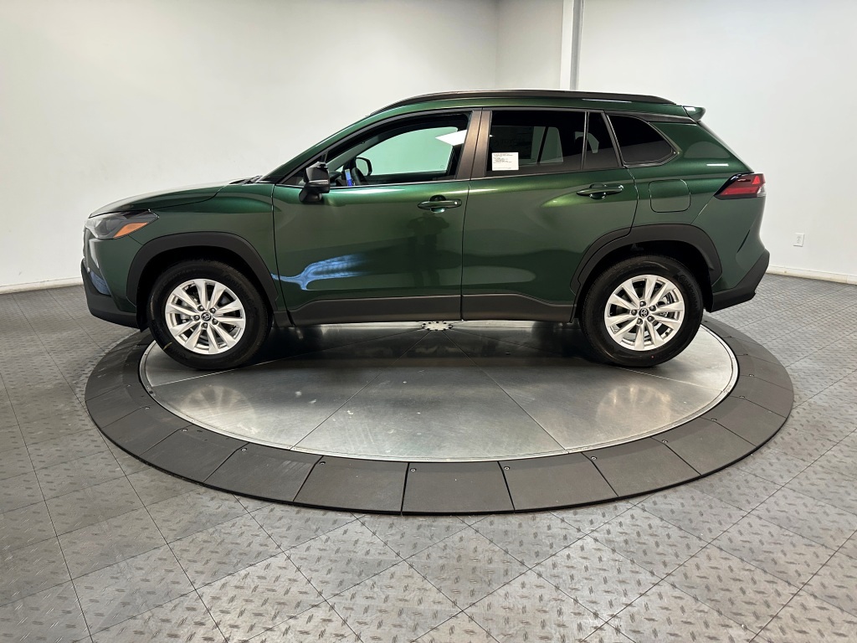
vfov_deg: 56.8
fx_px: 594
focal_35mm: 24
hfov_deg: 71.6
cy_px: 322
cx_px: 428
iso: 400
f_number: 1.78
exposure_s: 1/60
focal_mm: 6.86
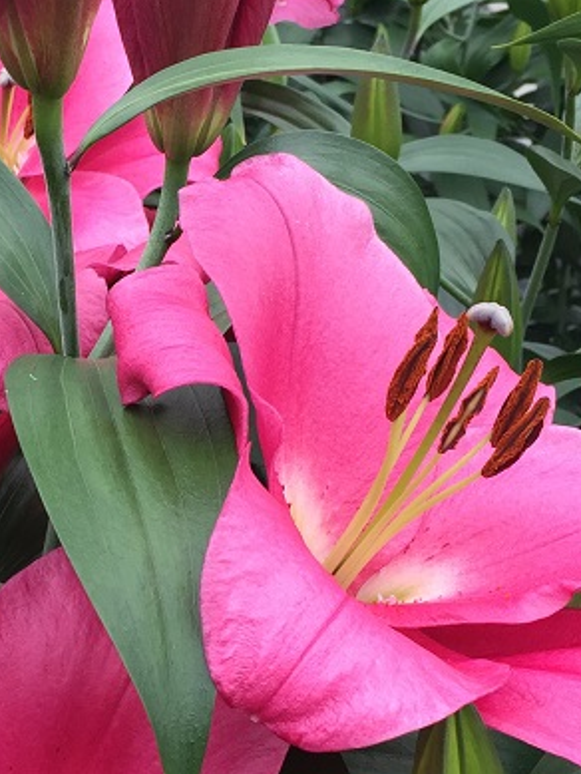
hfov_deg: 19.8
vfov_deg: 26.6
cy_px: 478
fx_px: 1633
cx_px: 71
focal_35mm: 73
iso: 40
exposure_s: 1/100
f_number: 2.2
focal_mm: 4.15
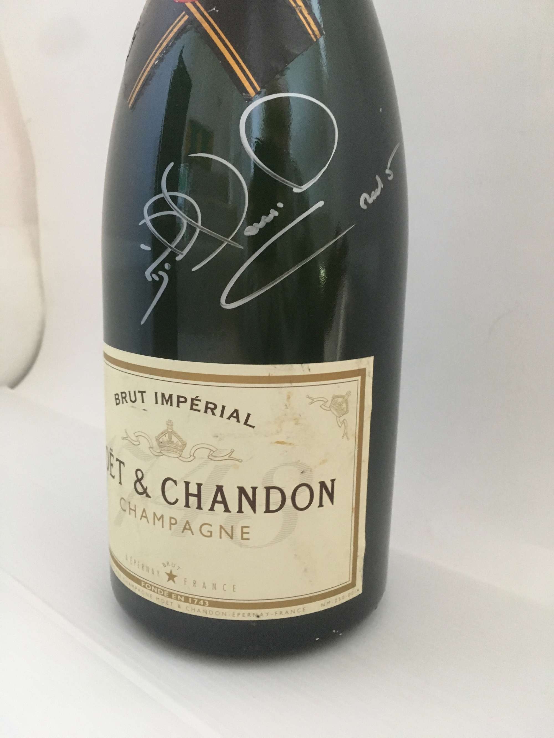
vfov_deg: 61.7
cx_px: 277
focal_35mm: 29
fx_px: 619
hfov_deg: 48.2
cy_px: 369
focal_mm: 4.15
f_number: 2.2
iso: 200
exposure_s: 1/25
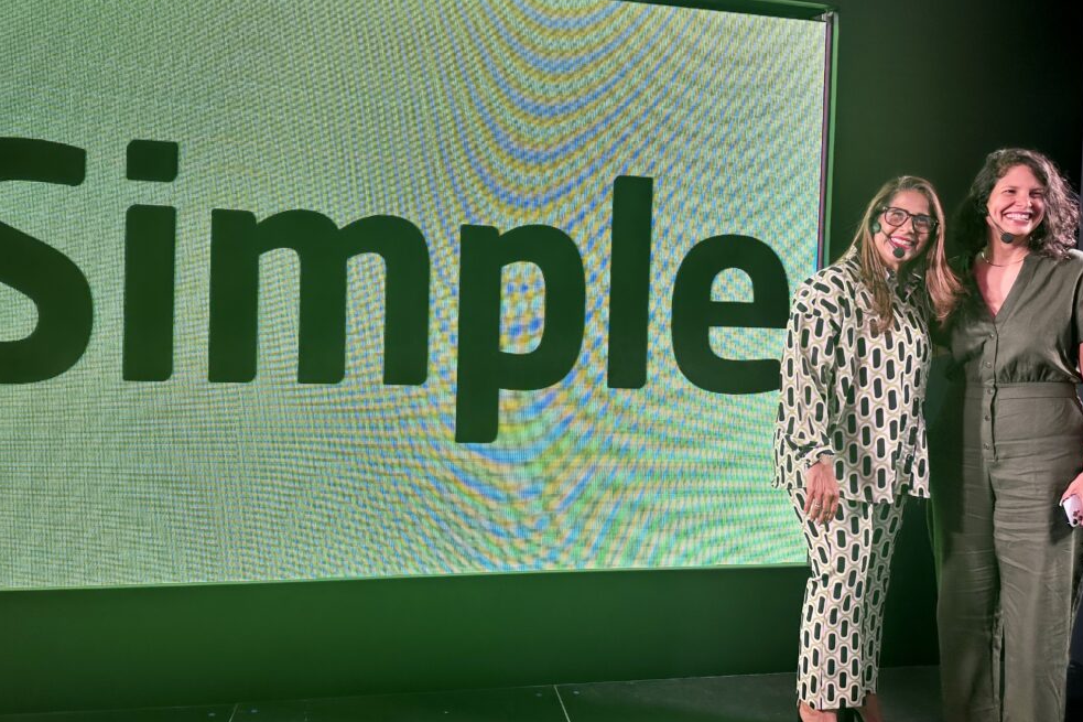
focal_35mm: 26
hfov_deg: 69.4
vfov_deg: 49.5
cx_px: 560
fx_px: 782
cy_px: 353
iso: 64
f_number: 1.78
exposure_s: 1/120
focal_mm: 6.86
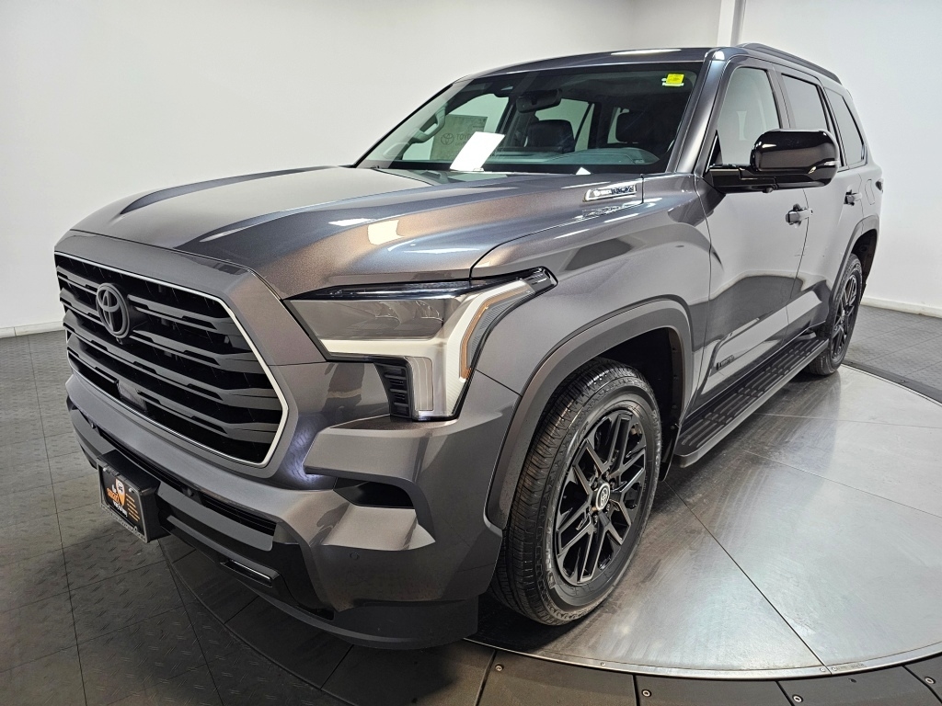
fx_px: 626
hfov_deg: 73.9
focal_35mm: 23
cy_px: 353
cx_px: 471
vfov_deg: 58.9
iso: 500
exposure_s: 1/60
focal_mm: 6.3
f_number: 1.7
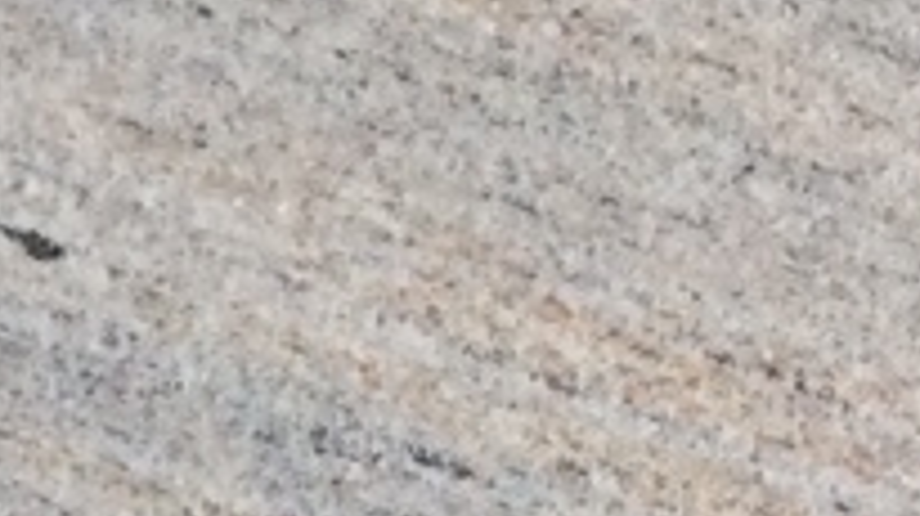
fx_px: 5534
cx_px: 951
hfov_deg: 9.4
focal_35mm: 227
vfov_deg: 5.3
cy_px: 480
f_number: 2.4
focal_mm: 3.3
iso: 40
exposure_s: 1/30
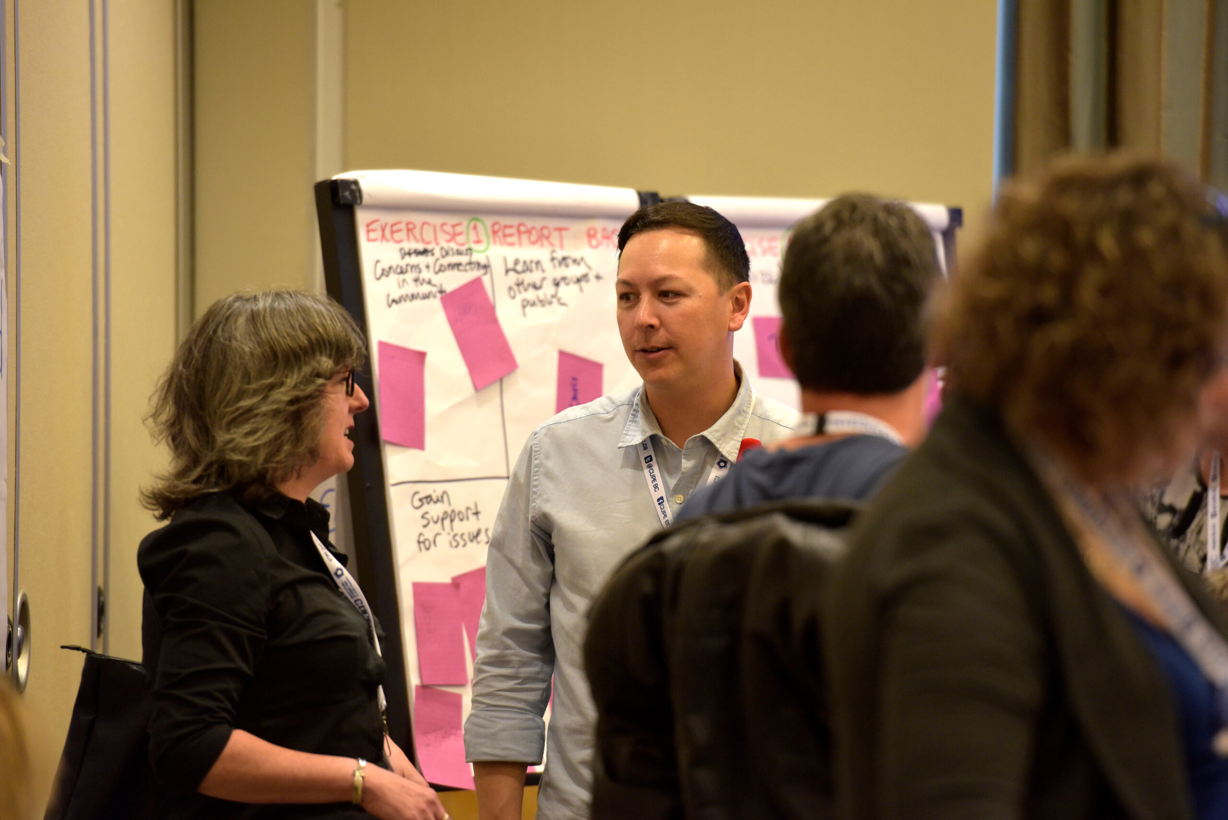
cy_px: 410
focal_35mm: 200
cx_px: 614
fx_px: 6825
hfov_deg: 10.3
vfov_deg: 6.9
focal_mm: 200
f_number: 4
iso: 2500
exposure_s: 1/160
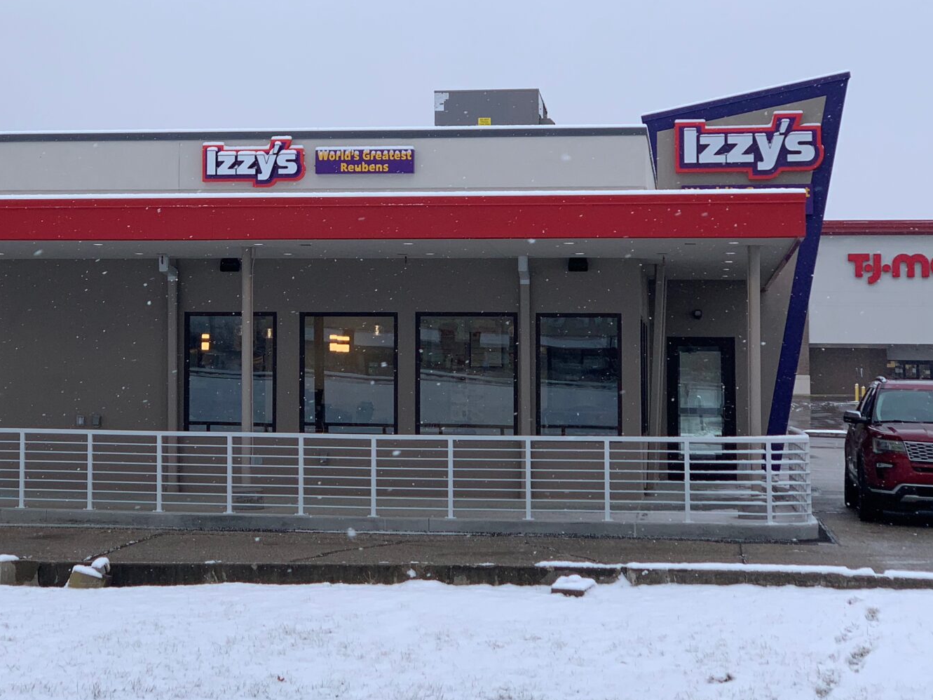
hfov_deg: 24.3
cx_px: 300
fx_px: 2156
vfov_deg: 18.4
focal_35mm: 80
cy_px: 277
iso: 16
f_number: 2.4
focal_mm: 6
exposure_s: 1/393
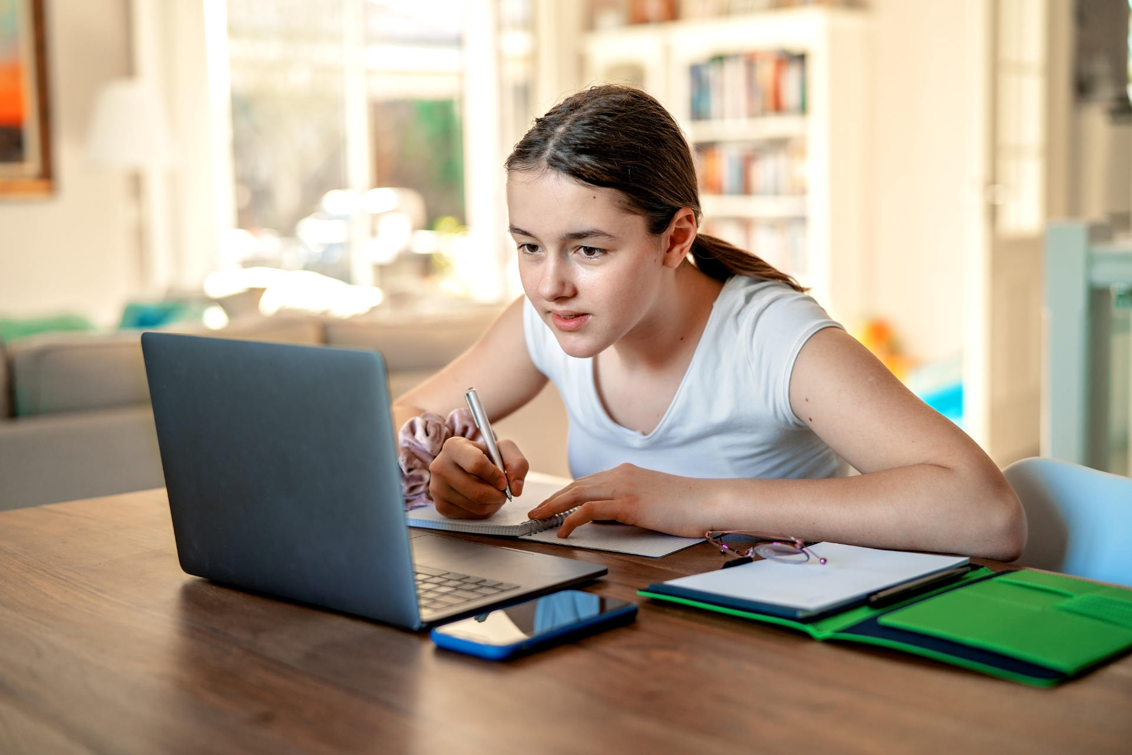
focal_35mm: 50
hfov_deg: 39.6
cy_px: 378
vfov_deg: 27.0
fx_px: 1572
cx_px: 566
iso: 250
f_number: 1.8
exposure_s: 1/320
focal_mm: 50
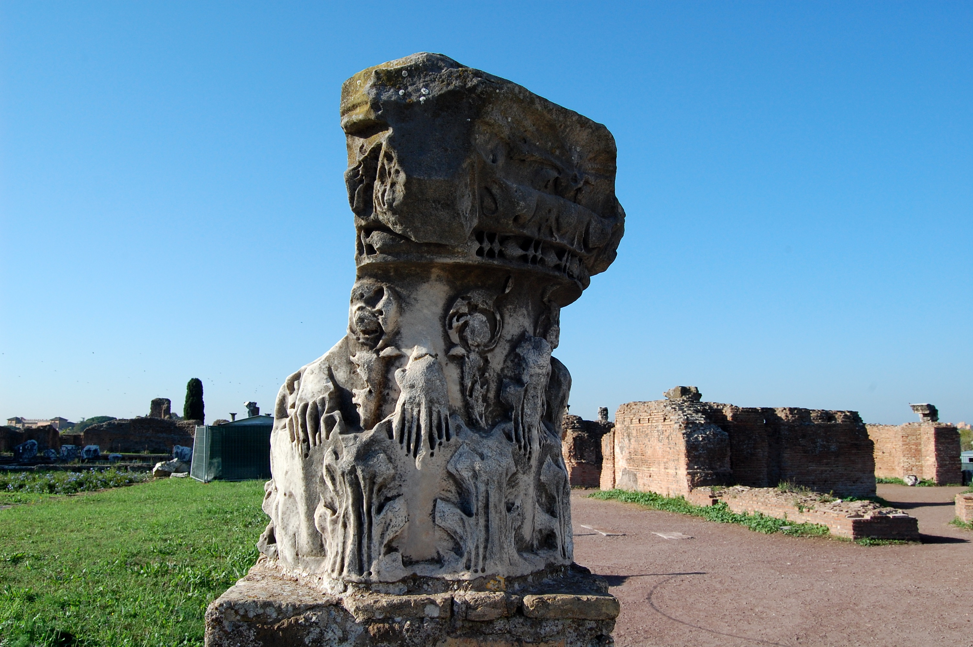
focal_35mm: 30
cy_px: 324
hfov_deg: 62.0
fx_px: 810
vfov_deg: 43.5
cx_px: 486
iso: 360
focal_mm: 20
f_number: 10
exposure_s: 1/250
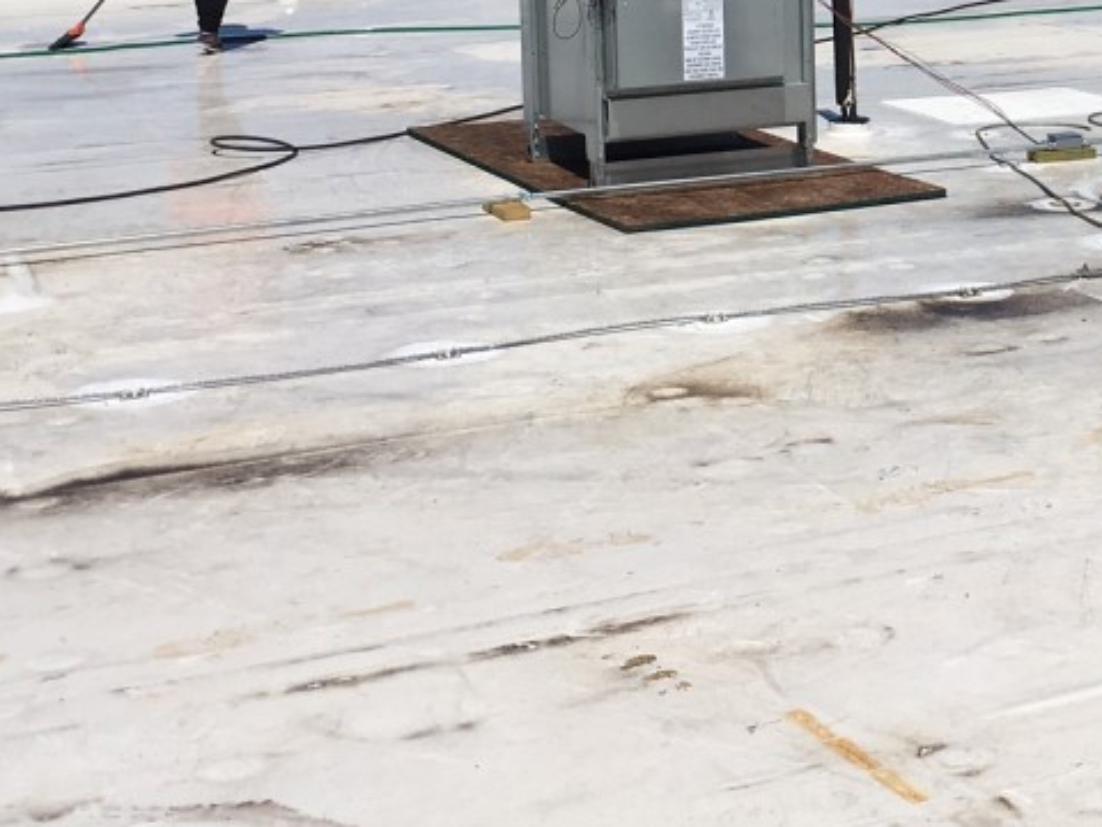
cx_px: 996
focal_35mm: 74
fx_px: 2356
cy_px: 9
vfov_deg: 19.4
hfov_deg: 25.5
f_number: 2.2
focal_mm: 4.15
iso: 25
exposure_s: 1/4525
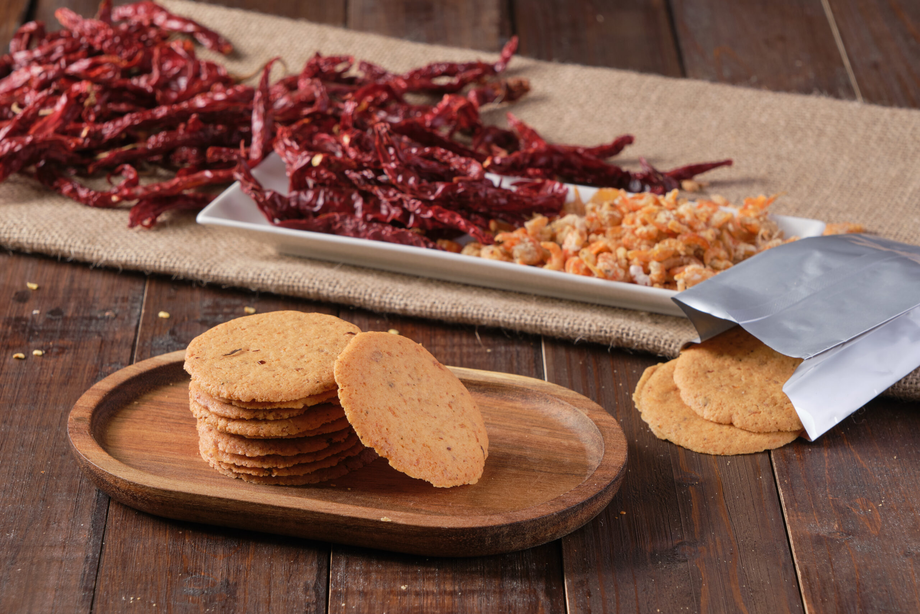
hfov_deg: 17.1
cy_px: 307
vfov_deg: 11.4
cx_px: 460
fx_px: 3067
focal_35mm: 120
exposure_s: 1/200
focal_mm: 80
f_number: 8
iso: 200
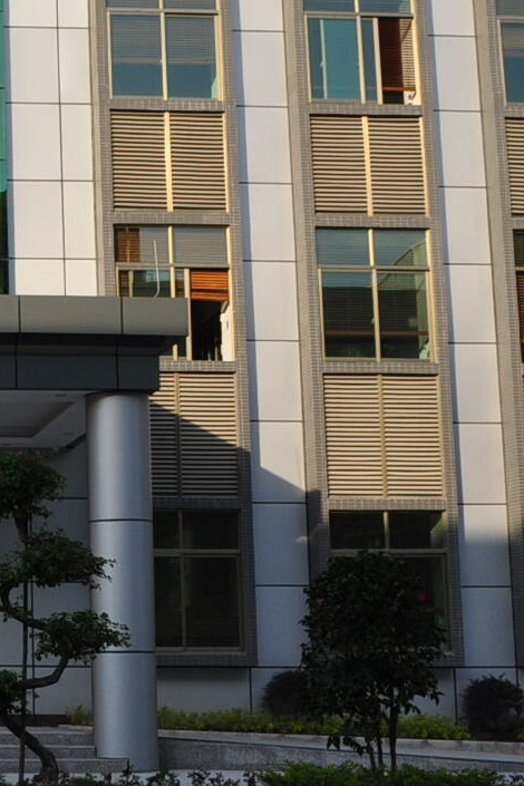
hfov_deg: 15.5
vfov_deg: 24.7
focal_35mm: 82
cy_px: 322
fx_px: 1790
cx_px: -244
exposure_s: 1/250
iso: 220
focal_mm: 18
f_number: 10
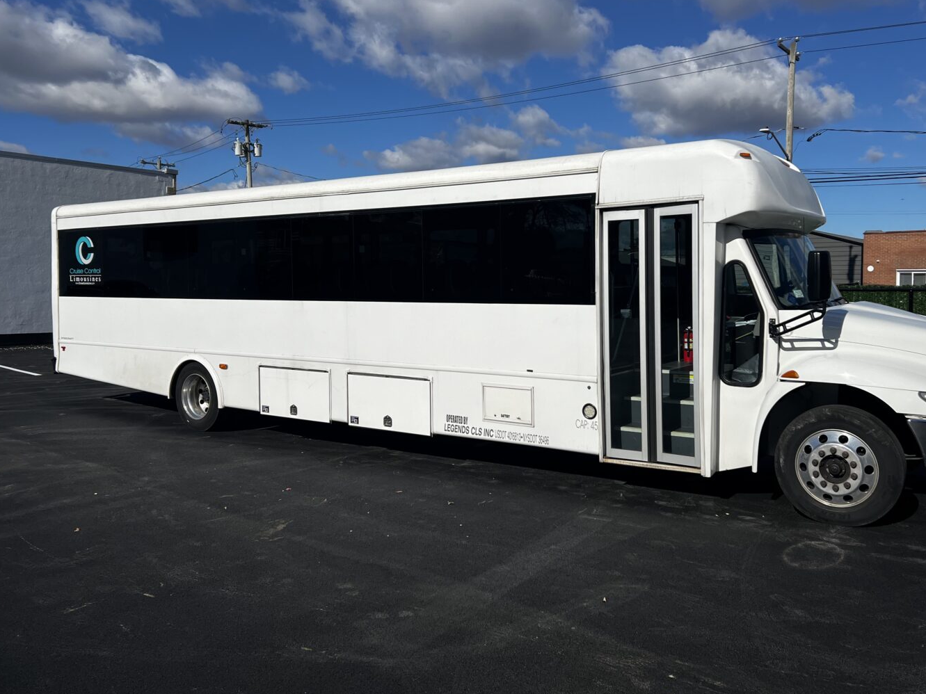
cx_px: 493
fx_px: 802
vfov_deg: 46.7
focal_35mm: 30
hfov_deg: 59.9
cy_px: 308
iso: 50
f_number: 1.5
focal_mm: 5.7
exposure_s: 1/10309
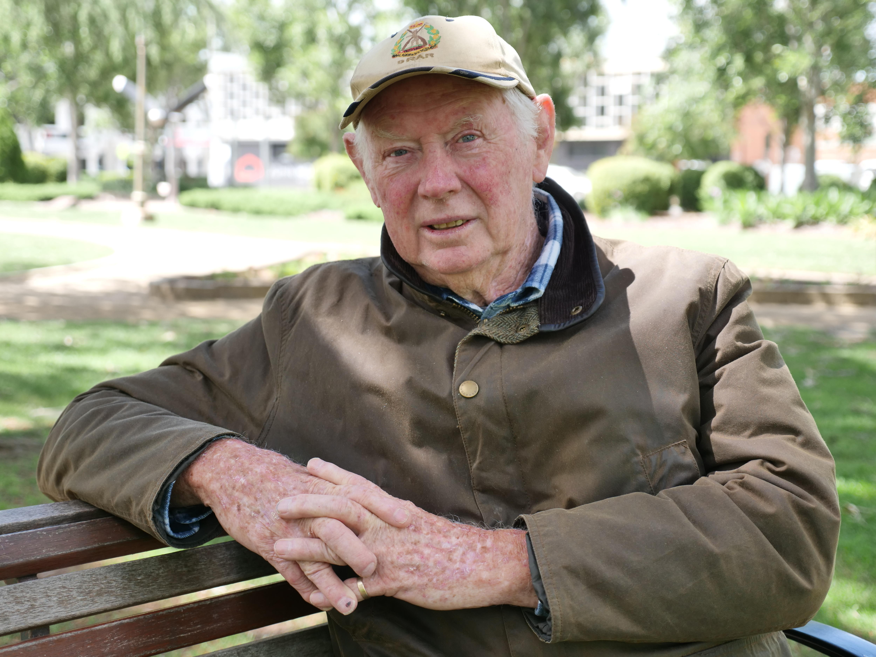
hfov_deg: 33.2
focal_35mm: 58
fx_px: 1468
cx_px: 438
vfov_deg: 25.2
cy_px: 328
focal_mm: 29
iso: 200
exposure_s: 1/400
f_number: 2.8
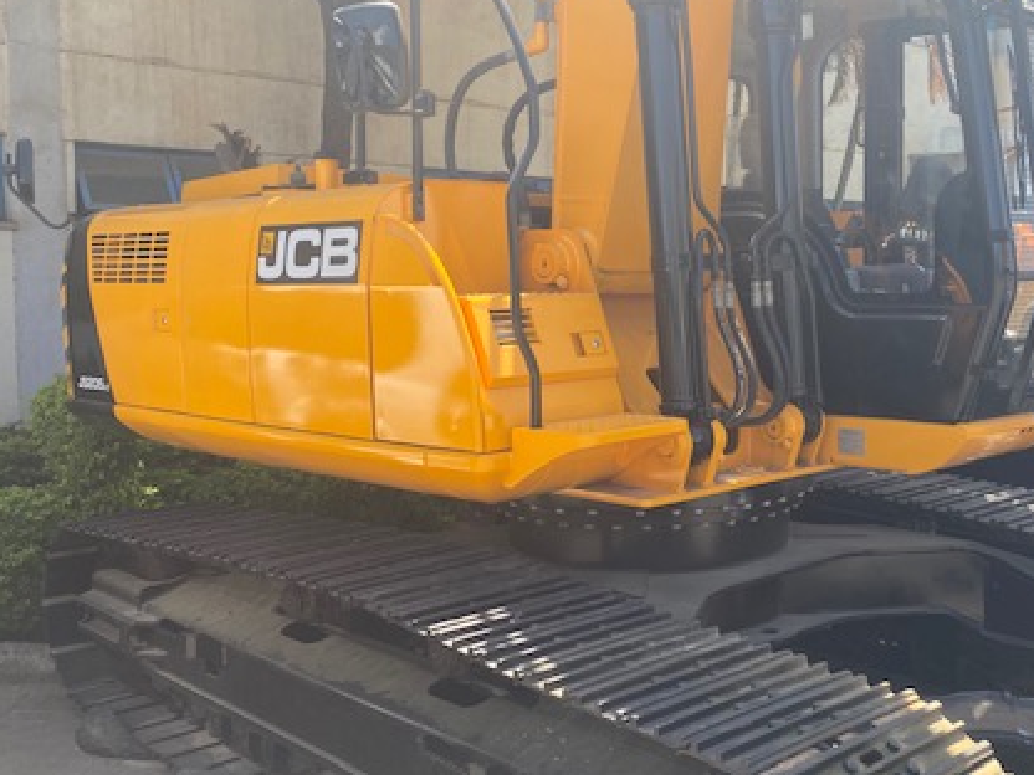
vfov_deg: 35.9
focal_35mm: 40
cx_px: 708
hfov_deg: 45.9
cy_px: 363
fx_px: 1195
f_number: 1.8
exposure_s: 1/772
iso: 32
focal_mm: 4.25
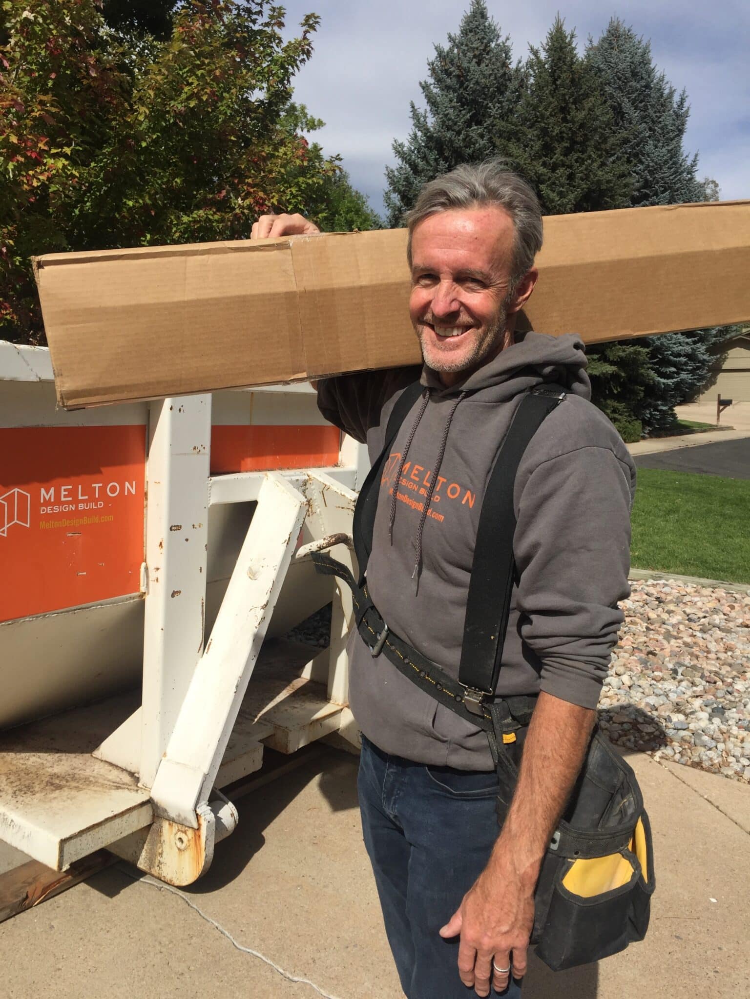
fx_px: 838
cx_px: 375
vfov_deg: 61.7
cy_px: 500
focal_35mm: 29
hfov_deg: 48.2
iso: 32
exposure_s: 1/3049
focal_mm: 4.15
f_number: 2.2
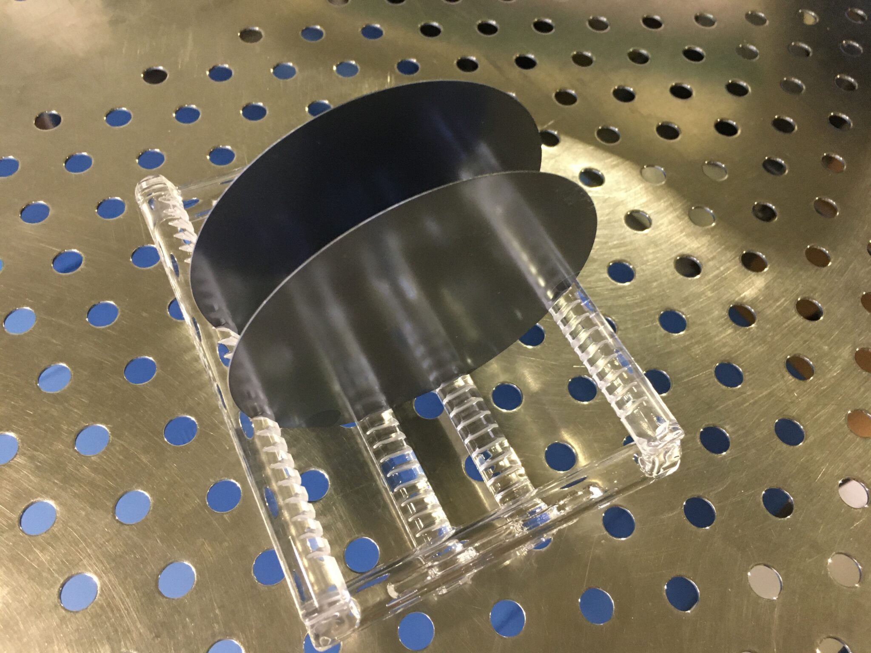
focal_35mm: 29
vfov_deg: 48.2
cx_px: 436
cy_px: 326
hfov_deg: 61.7
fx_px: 730
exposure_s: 1/24
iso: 200
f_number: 2.2
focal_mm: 4.15
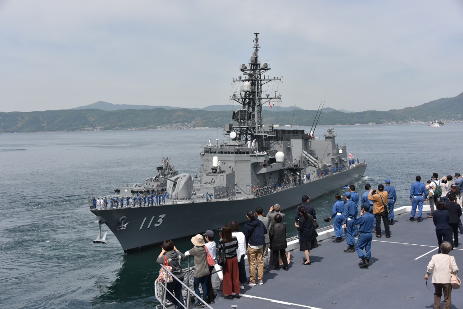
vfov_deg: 29.9
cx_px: 232
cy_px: 154
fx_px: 579
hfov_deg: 43.6
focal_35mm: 45
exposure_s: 1/2000
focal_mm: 45
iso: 400
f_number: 7.1
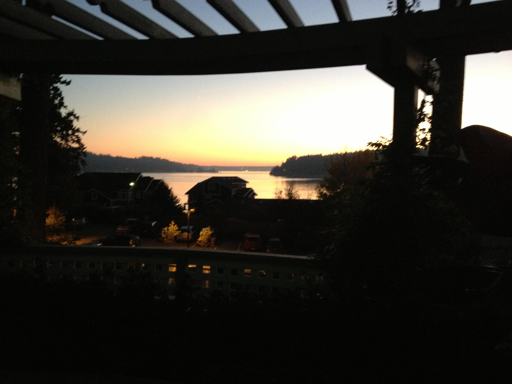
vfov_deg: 40.7
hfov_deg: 52.6
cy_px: 192
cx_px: 256
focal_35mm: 35
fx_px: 518
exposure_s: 1/17
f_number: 2.4
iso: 400
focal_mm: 4.28
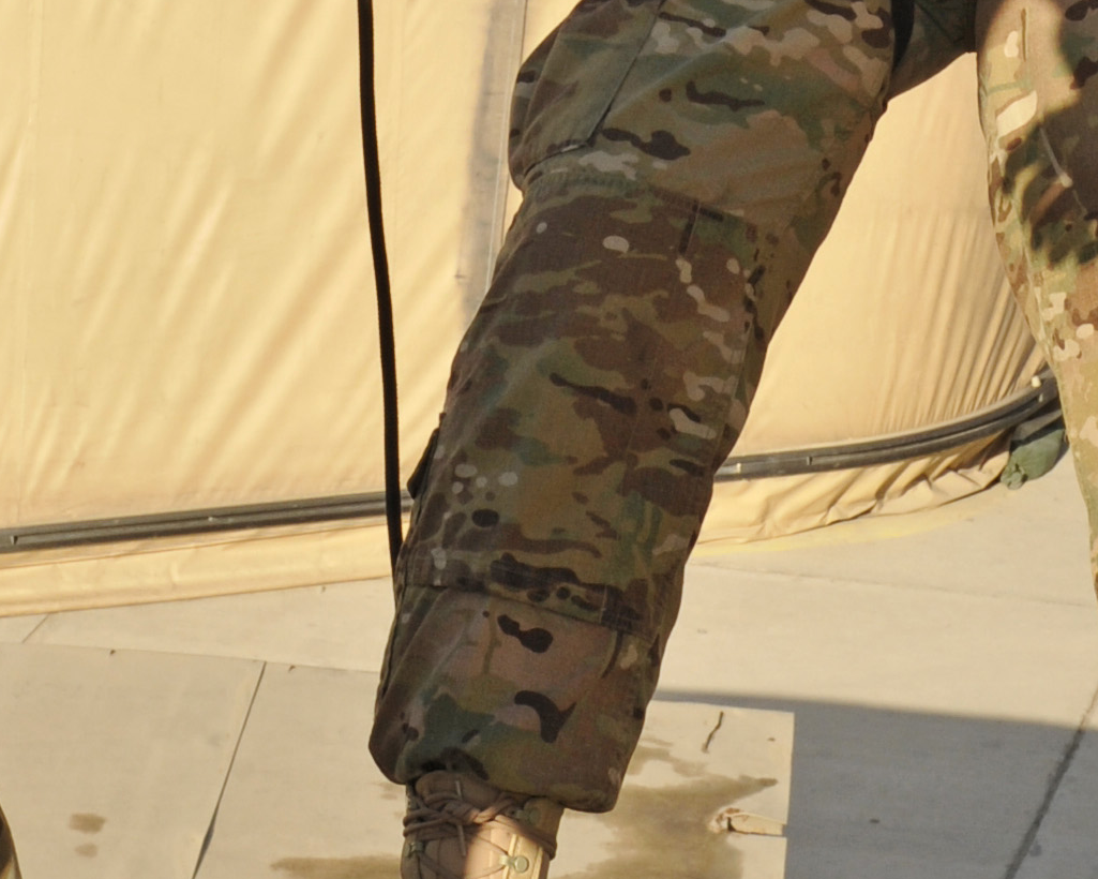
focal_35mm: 148
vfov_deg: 10.2
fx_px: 4809
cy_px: -229
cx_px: 413
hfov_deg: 13.0
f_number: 16
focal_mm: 38
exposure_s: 1/320
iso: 640
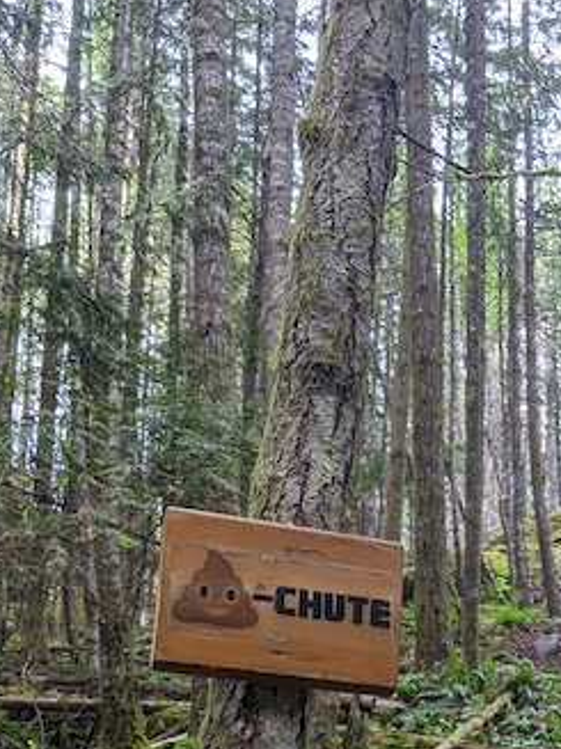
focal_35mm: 66
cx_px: 598
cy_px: 770
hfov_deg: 21.3
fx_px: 1427
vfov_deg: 27.5
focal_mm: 4.38
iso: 46
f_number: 1.73
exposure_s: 1/102
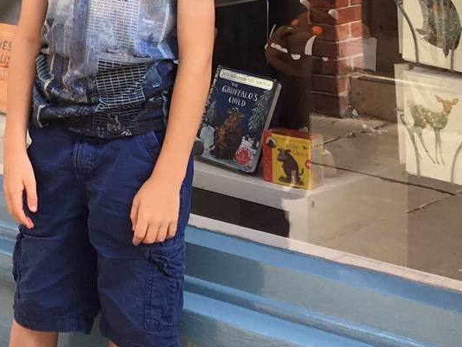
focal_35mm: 109
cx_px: -267
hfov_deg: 16.2
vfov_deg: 12.7
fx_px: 1455
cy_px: -206
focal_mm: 4.15
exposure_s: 1/208
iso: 25
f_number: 2.2
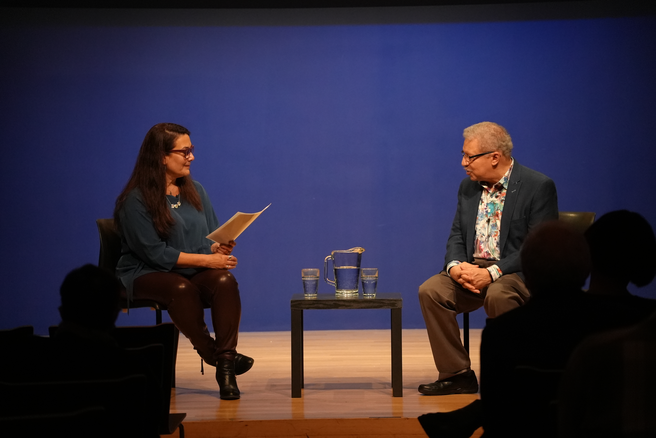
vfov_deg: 9.5
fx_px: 2625
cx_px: 328
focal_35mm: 144
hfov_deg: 14.2
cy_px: 219
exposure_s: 1/160
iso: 8000
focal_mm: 144
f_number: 5
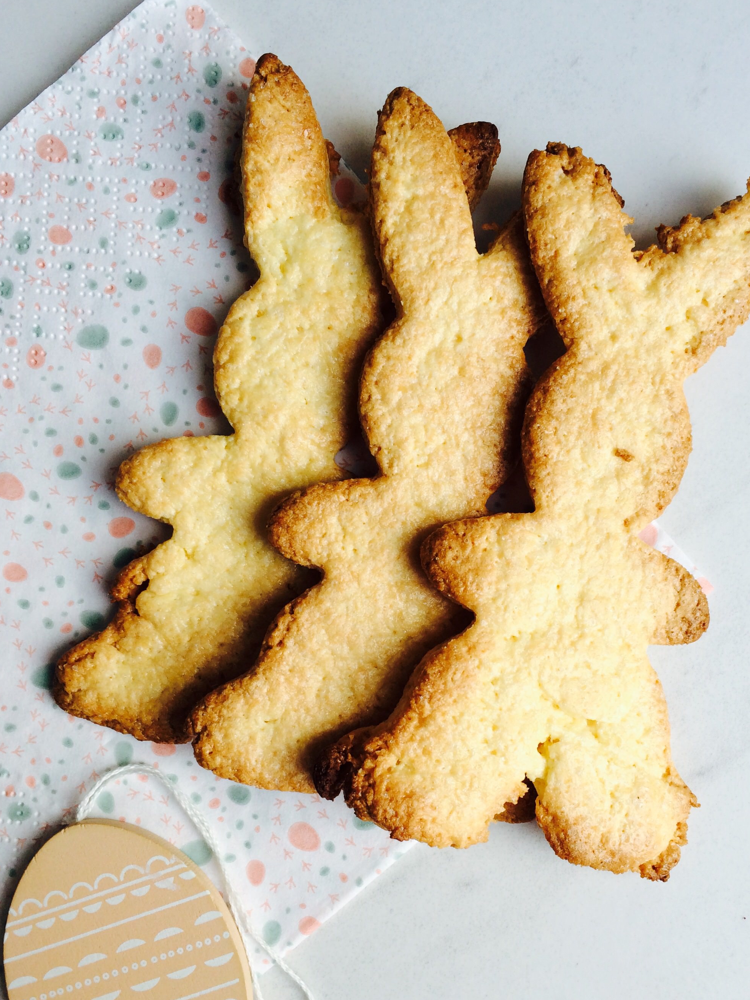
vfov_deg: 51.2
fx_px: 1040
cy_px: 569
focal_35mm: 36
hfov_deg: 39.6
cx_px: 431
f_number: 2.2
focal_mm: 4.15
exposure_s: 1/100
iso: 40
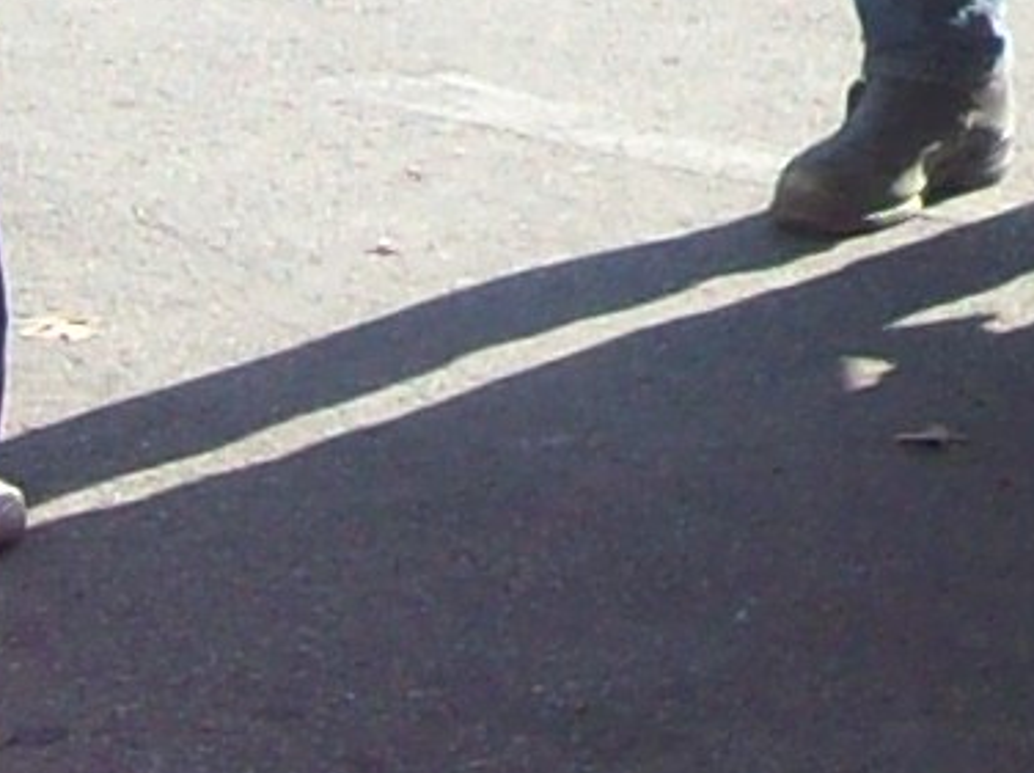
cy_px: -1177
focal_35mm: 273
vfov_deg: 5.2
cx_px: 2115
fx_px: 8144
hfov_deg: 7.0
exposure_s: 1/421
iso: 80
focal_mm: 6
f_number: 2.7
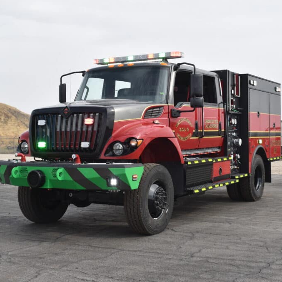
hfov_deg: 31.6
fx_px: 498
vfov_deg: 31.6
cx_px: 146
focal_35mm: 54
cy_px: 141
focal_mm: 28
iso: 100
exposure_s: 1/250
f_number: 6.3
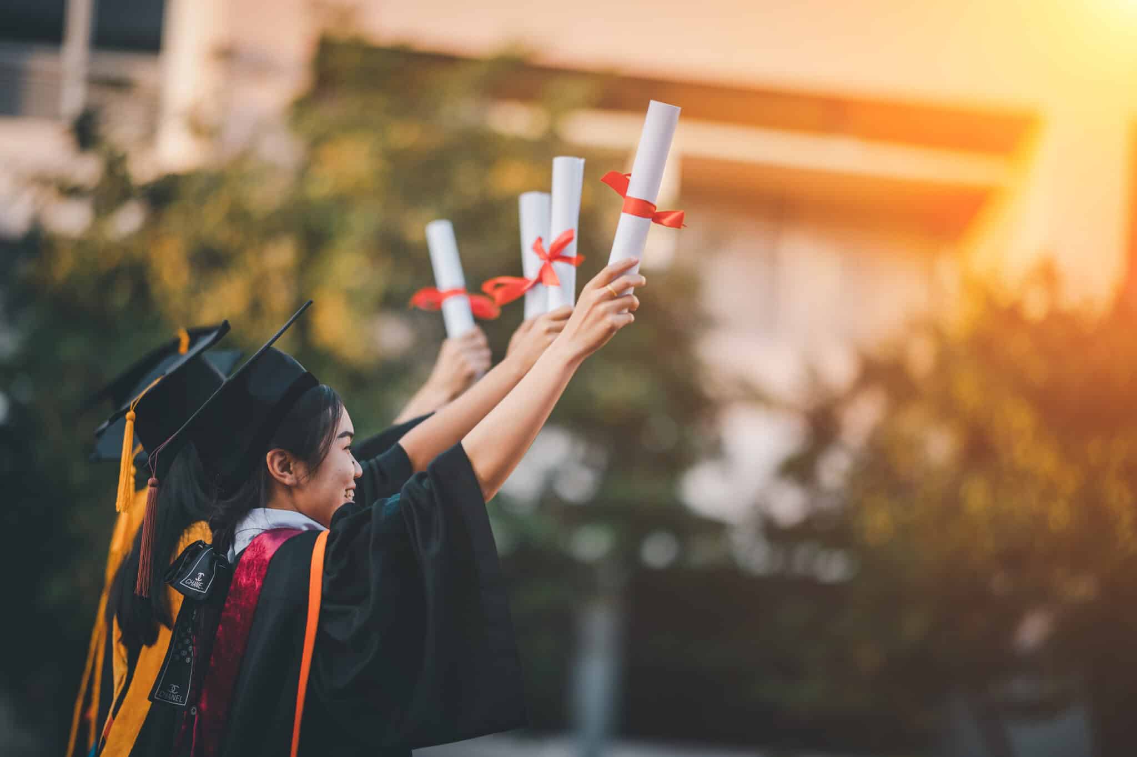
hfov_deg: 19.5
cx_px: 568
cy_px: 378
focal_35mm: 105
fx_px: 3314
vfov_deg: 13.0
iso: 250
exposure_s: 1/2500
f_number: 1.4
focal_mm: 105
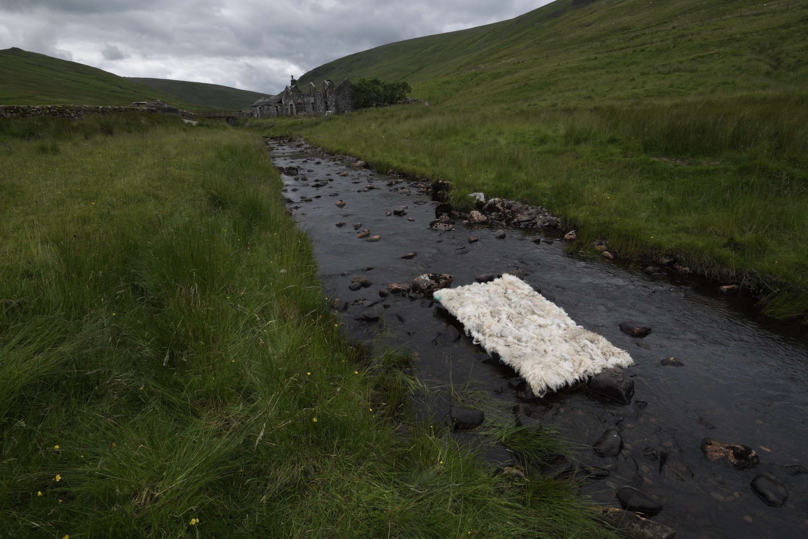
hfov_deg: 90.0
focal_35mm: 18
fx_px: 404
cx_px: 404
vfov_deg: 67.4
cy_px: 270
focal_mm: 18
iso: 100
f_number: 20
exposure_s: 1/40
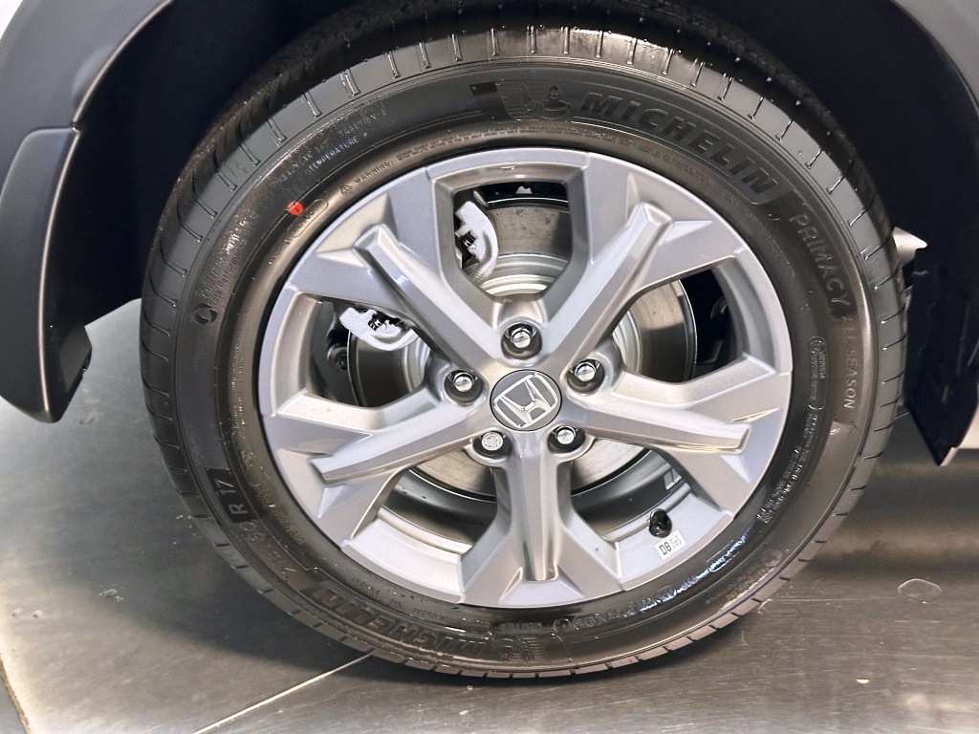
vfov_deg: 30.3
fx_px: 1358
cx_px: 490
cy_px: 367
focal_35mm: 48
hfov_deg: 39.7
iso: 640
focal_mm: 6.86
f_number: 1.78
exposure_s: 1/30
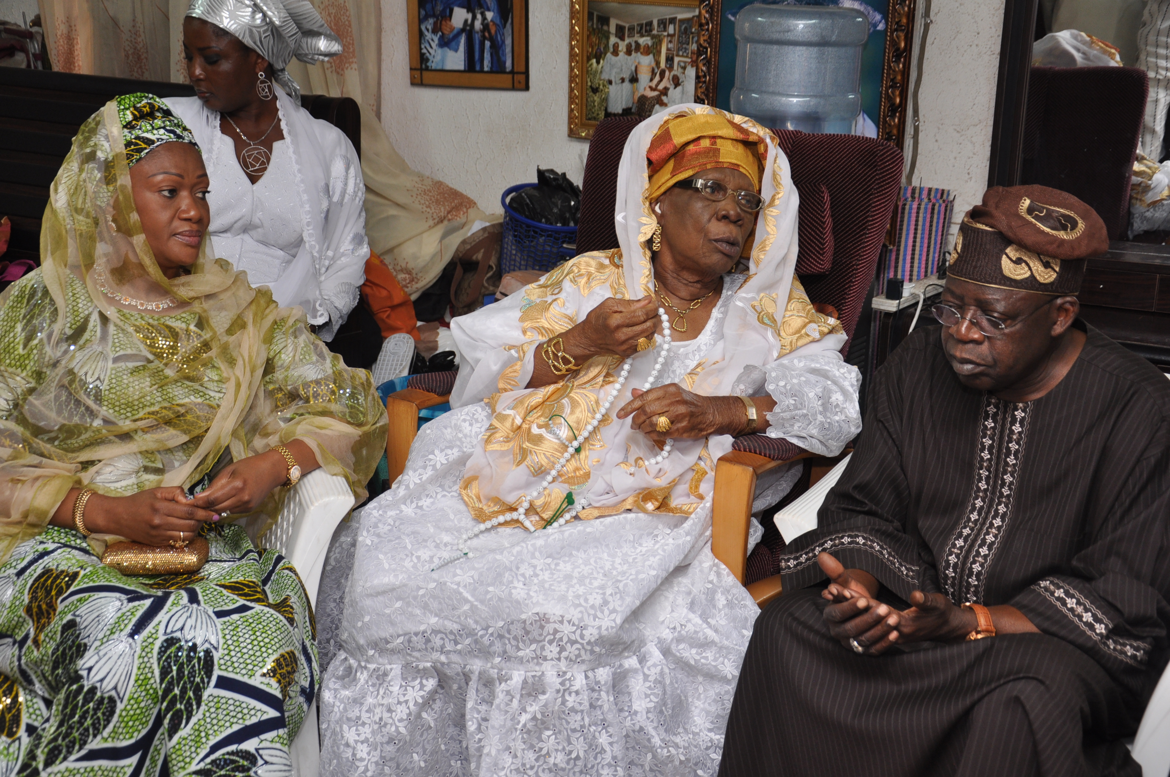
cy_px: 388
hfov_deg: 38.9
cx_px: 585
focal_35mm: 51
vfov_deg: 26.4
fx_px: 1655
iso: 400
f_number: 4.8
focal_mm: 34
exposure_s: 1/60
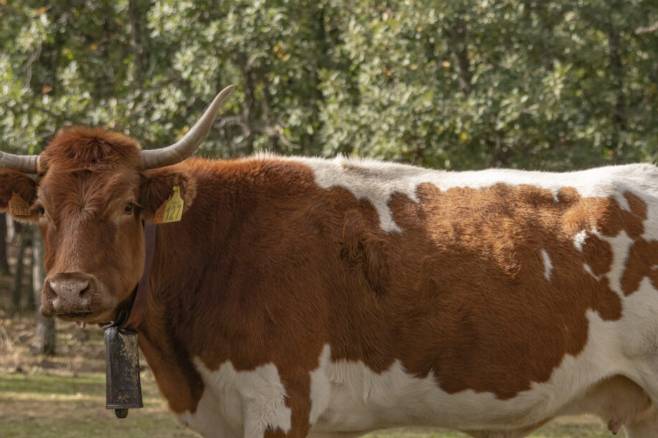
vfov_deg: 13.6
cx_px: 373
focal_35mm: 100
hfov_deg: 20.4
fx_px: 1827
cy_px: 355
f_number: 2.8
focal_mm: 40
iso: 640
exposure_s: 1/8000
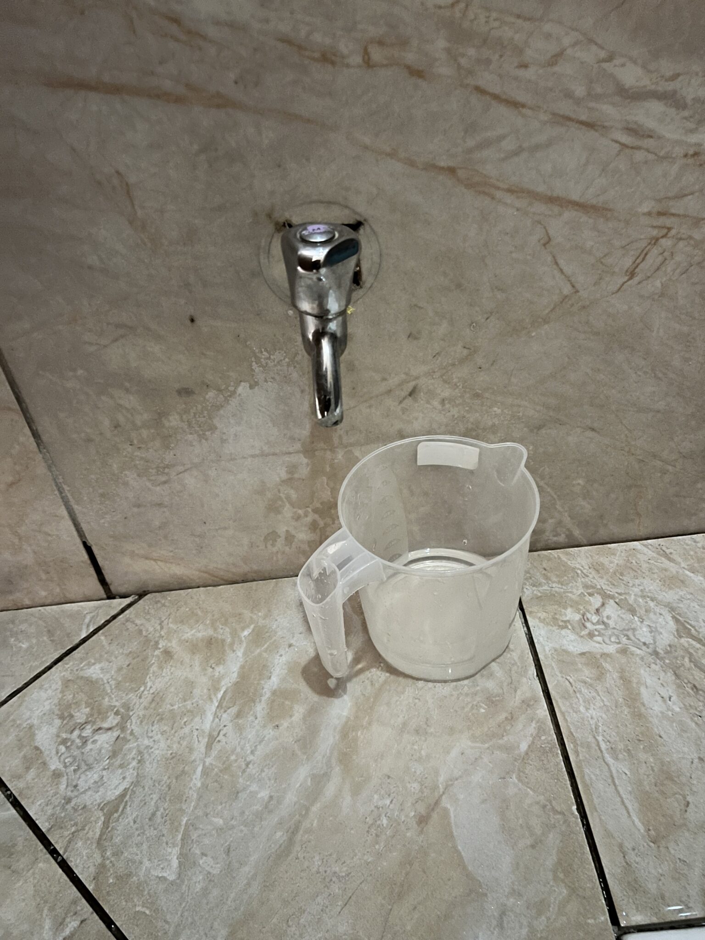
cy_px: 470
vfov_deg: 67.3
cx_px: 352
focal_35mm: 26
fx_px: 706
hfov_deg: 53.1
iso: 640
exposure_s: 1/17
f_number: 1.5
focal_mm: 5.7
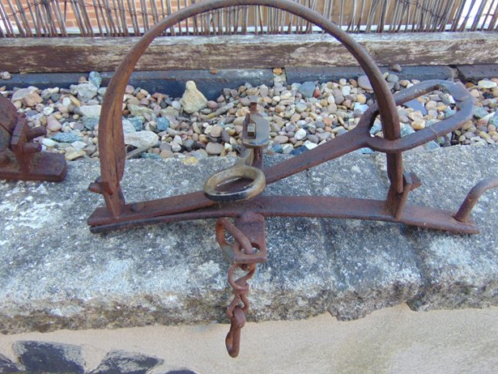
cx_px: 256
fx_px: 374
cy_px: 186
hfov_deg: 67.3
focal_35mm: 26
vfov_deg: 53.1
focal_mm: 4.5
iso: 100
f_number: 3
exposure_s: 1/50
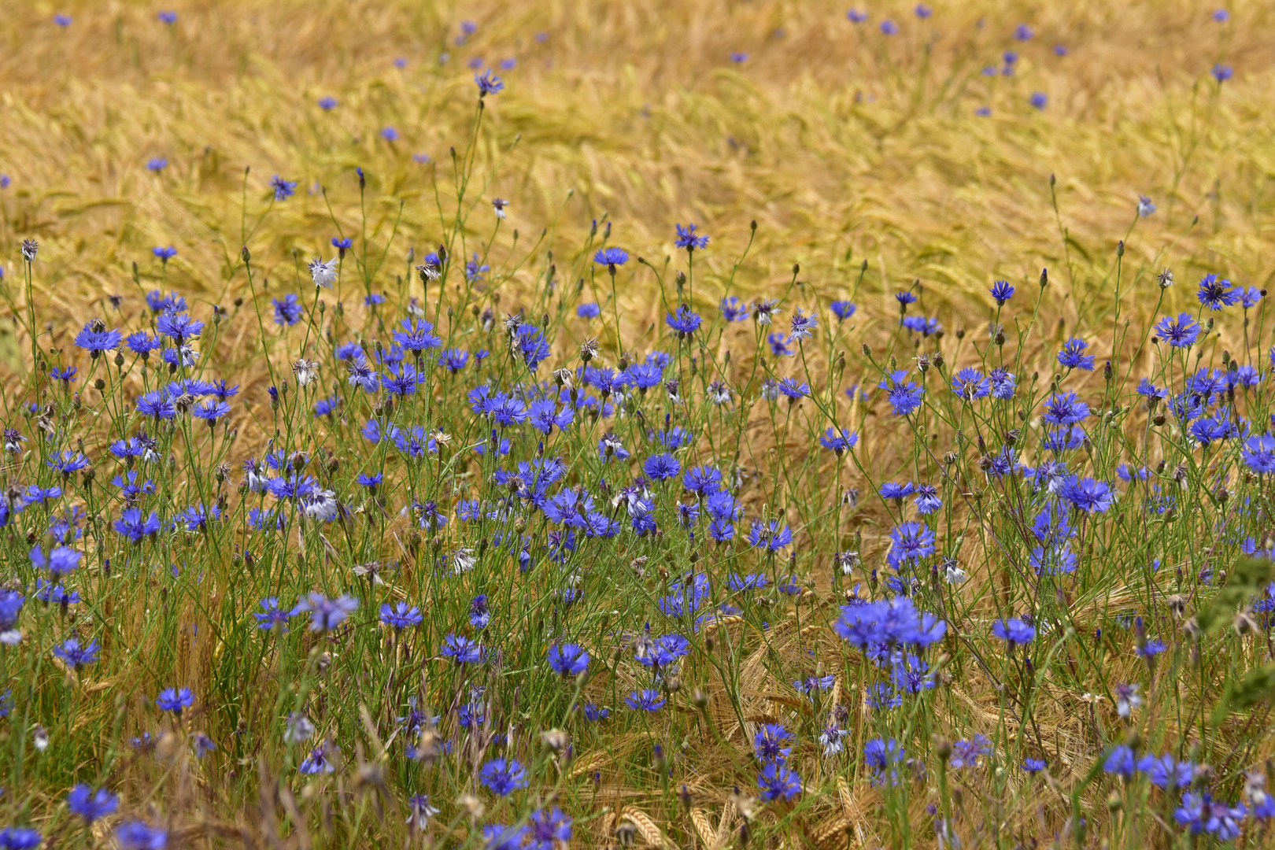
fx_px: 5312
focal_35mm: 150
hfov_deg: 13.7
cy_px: 425
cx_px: 638
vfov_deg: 9.1
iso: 400
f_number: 8
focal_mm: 100
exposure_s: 1/1000
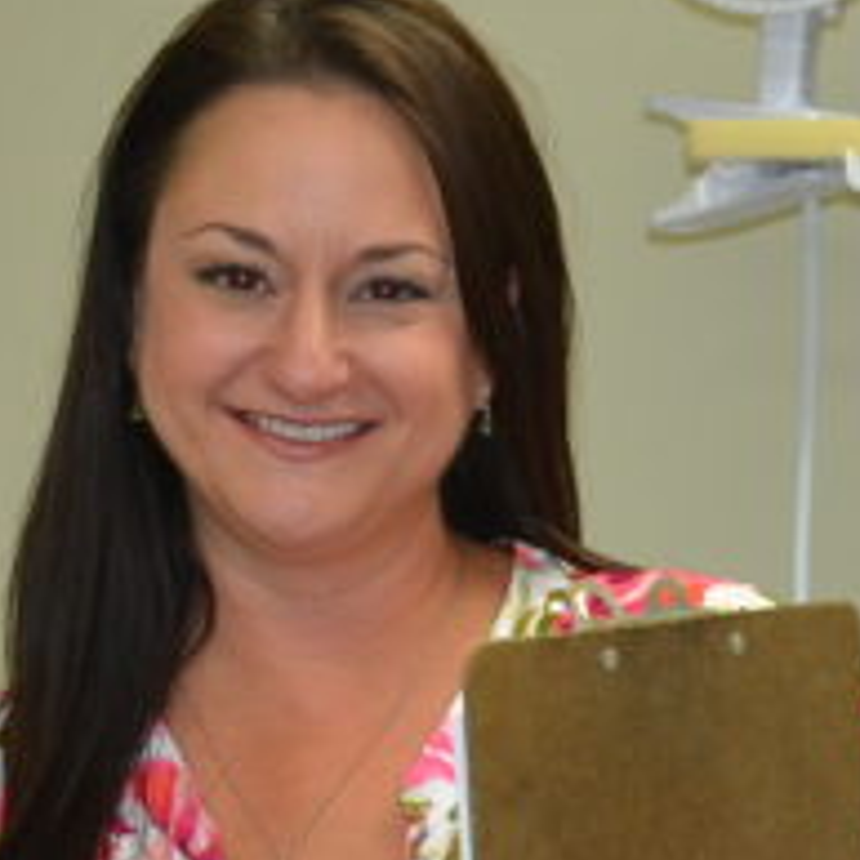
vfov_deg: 7.4
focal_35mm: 236
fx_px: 6640
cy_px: 490
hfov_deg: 7.4
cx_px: 98
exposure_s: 1/60
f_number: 4
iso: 400
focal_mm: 35
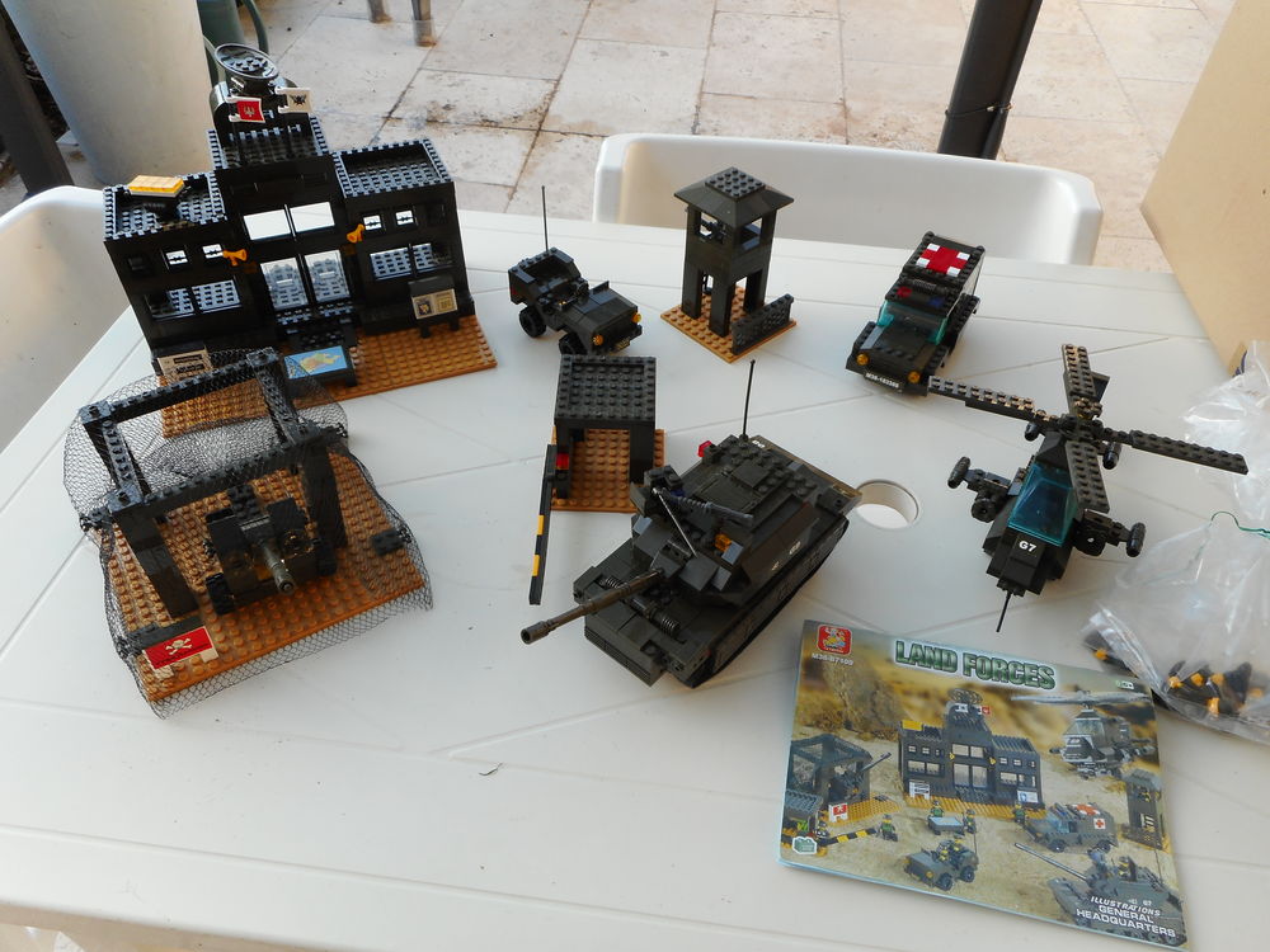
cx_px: 635
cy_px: 476
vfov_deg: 54.9
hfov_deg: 69.4
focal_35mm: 25
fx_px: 917
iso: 80
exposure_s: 1/60
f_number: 3.7
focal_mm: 4.5
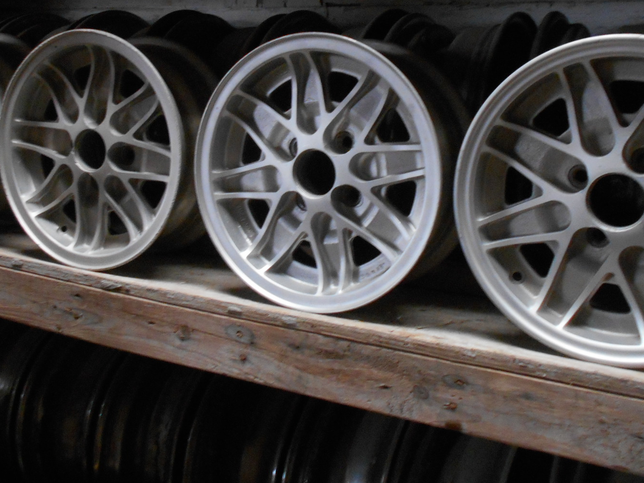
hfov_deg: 42.9
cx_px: 281
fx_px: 819
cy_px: 154
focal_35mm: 44
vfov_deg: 32.5
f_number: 3.2
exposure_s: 1/20
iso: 400
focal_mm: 4.6
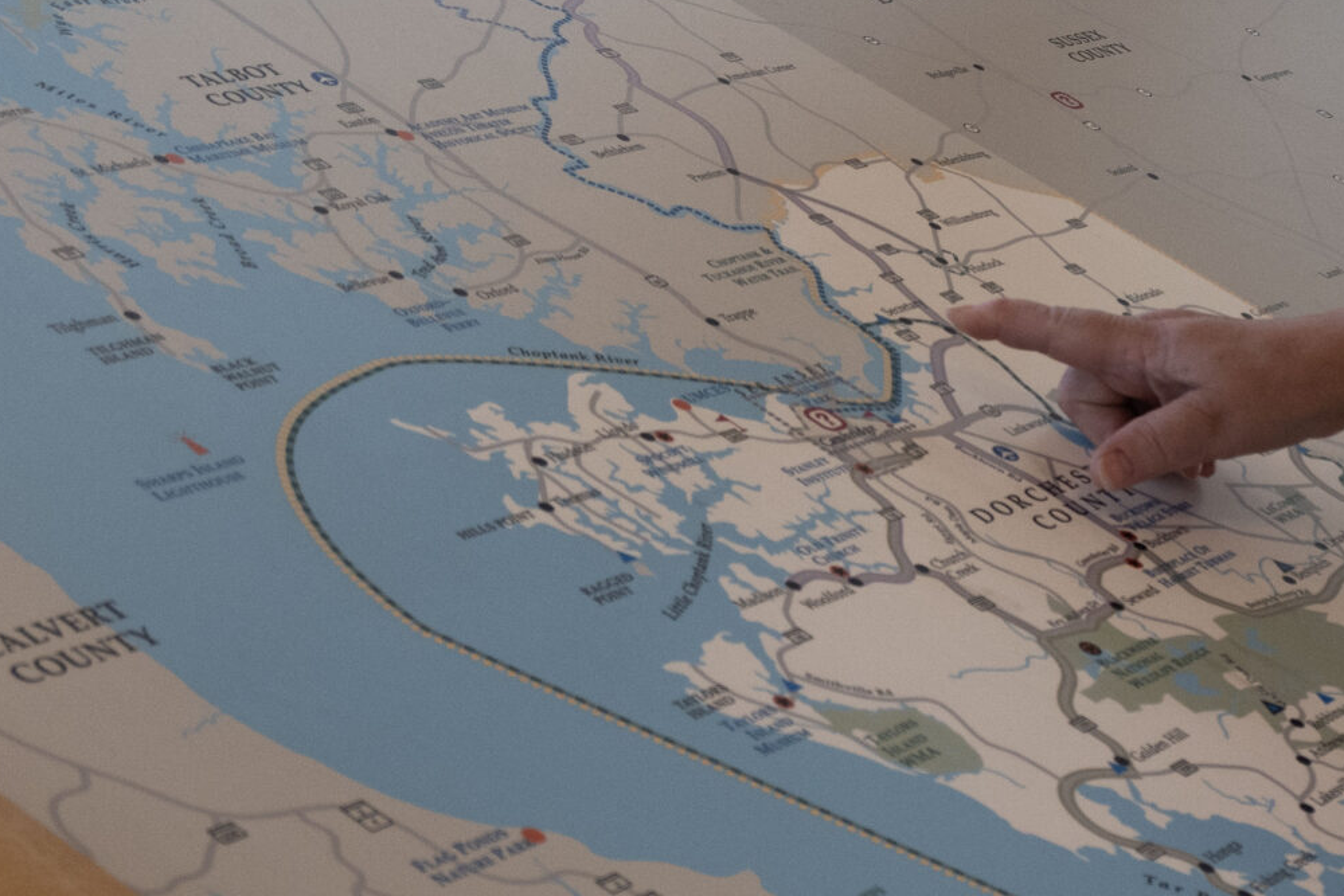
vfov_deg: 12.9
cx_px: 1380
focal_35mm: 106
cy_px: 248
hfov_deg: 18.8
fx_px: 3944
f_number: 5
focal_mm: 27.5
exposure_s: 1/160
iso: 1000
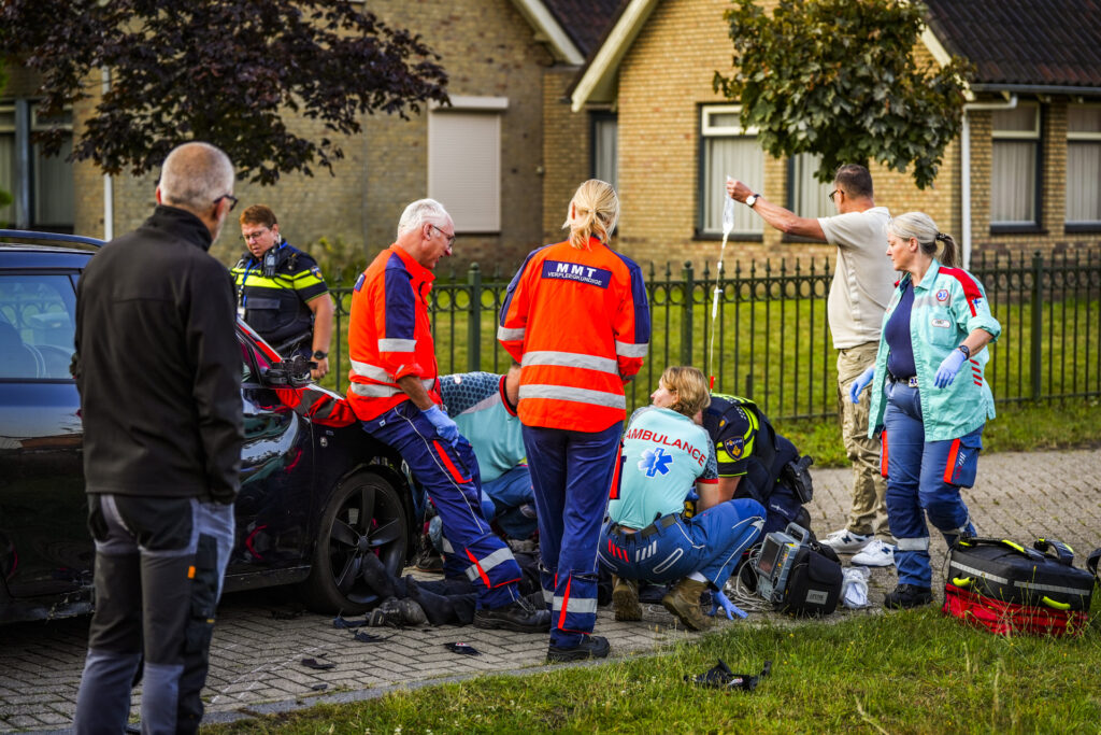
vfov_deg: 17.5
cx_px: 550
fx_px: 2386
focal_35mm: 78
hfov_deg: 26.0
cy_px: 368
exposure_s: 1/500
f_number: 2.8
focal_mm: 78
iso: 200
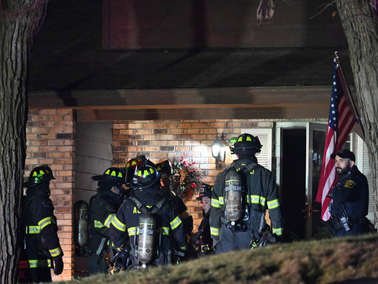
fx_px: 3025
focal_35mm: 277
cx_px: 208
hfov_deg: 7.1
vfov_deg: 5.4
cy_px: 142
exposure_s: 1/50
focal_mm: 170
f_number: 5.6
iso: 12800
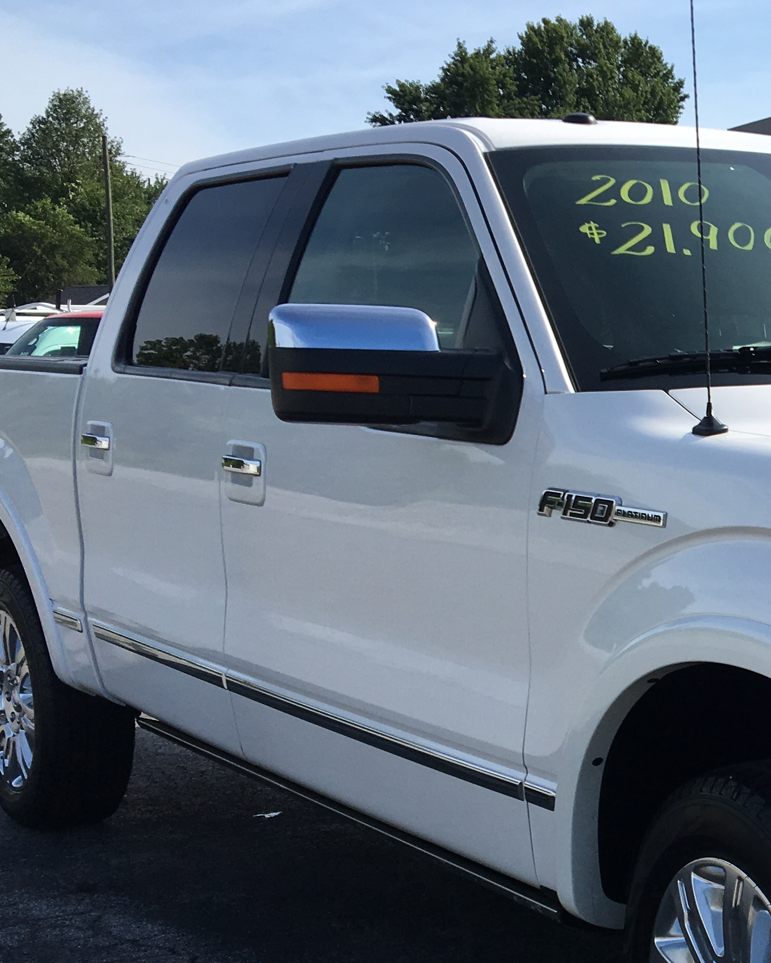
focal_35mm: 62
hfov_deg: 23.1
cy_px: 690
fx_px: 1768
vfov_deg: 30.1
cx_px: 847
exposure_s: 1/1508
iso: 25
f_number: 2.2
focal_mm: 4.15
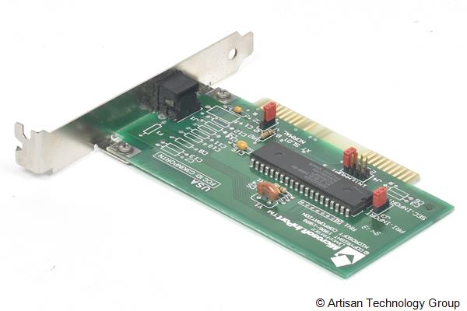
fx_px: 1070
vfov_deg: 16.6
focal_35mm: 82
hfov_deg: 24.6
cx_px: 234
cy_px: 156
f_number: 13
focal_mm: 55
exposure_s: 1/200
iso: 200
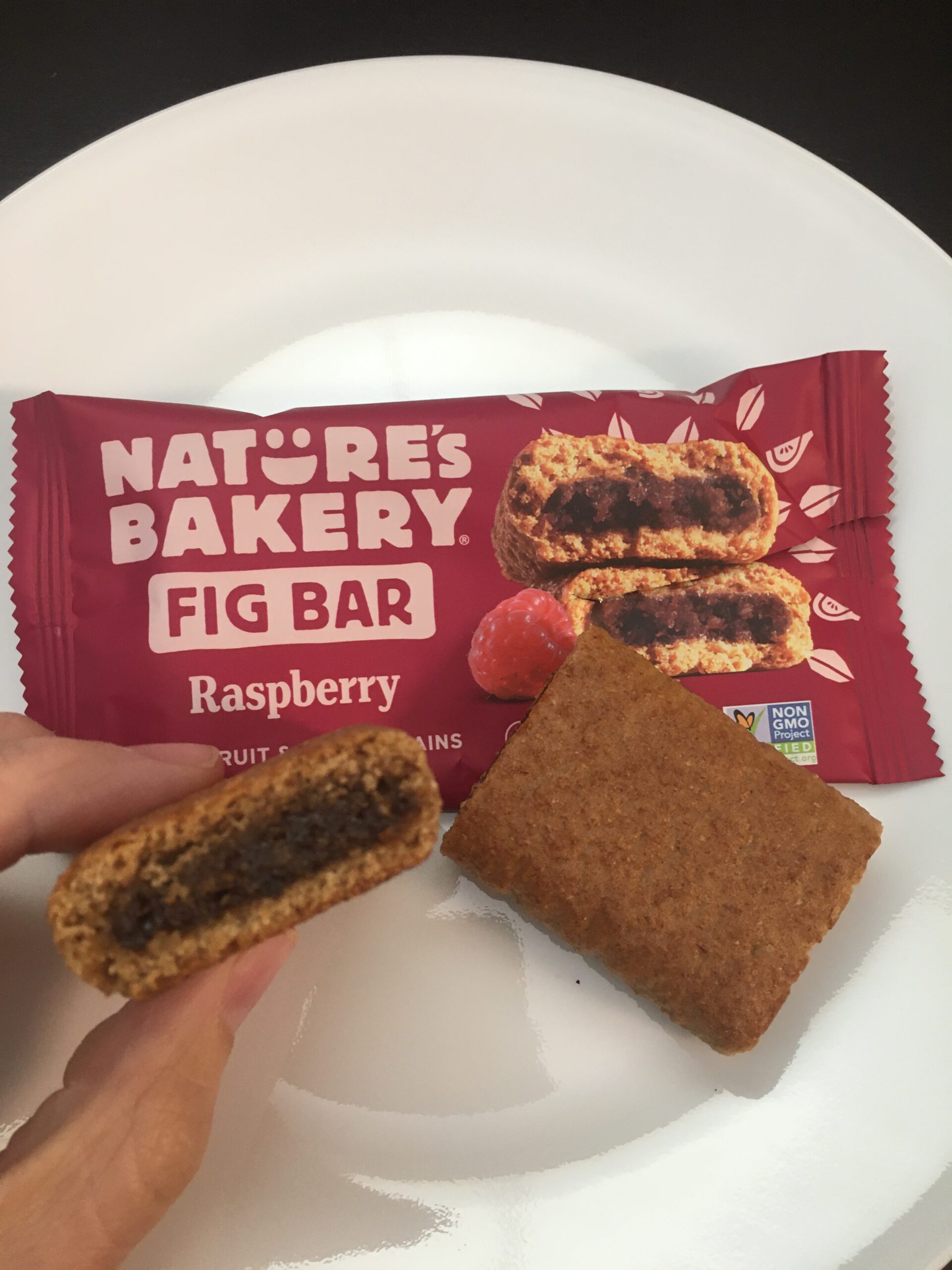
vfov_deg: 61.7
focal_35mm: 29
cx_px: 476
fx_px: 1063
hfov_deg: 48.2
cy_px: 635
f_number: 2.2
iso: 100
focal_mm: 4.15
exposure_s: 1/30
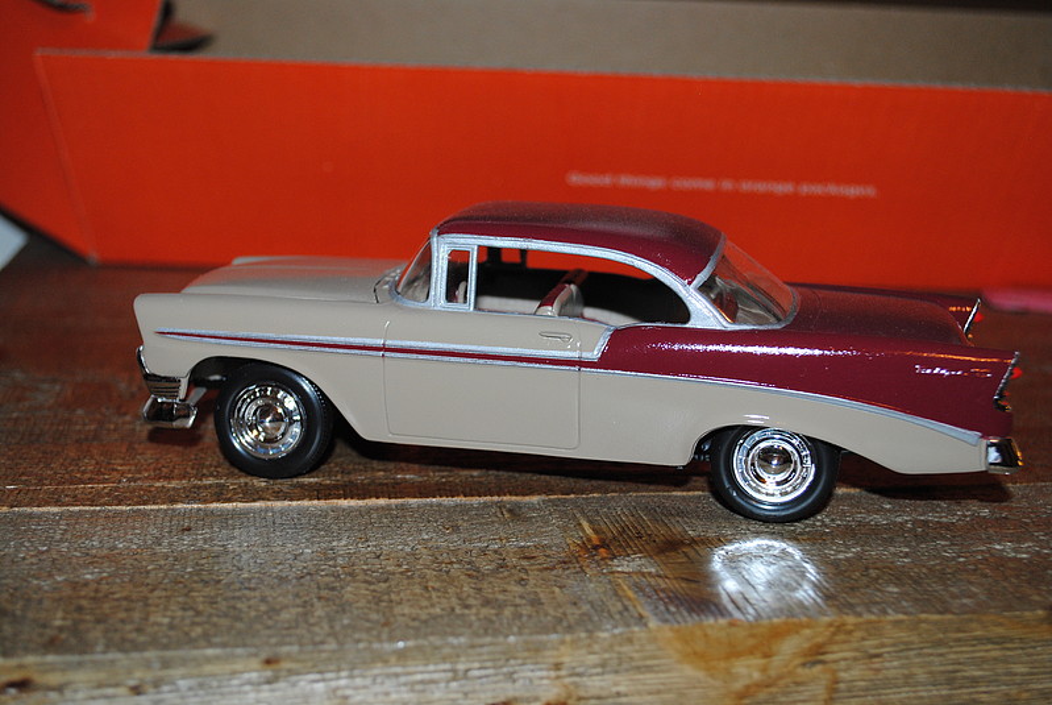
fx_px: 1404
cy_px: 352
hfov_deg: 41.1
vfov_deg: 28.2
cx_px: 526
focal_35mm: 48
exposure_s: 1/60
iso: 400
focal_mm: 32
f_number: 4.8
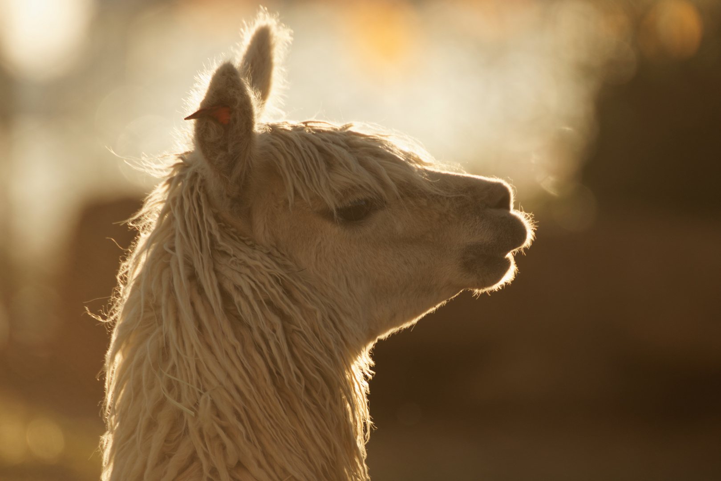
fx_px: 10814
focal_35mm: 540
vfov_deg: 2.5
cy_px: 240
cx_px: 360
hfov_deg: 3.8
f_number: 6.3
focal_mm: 360
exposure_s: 1/400
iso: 100
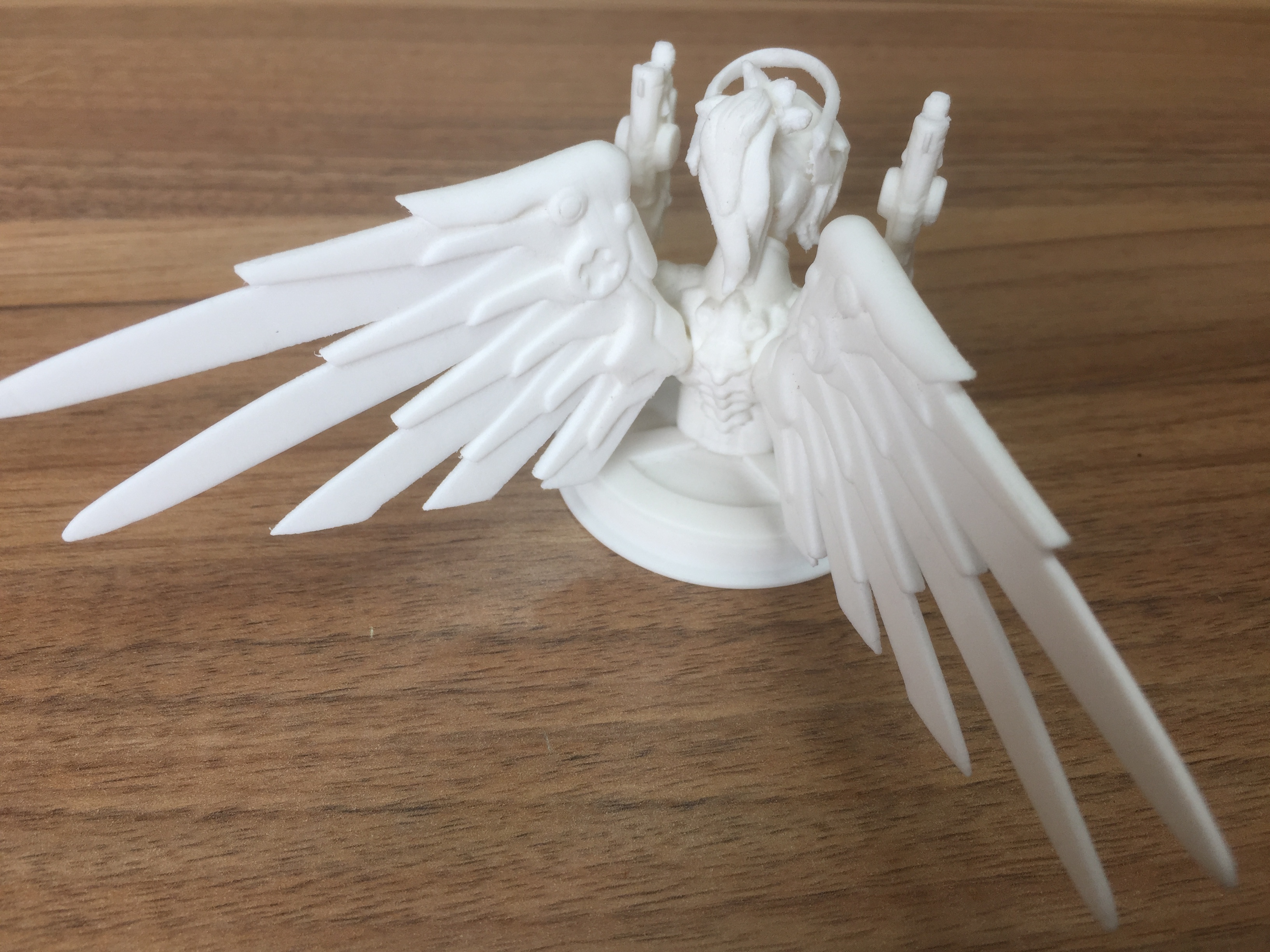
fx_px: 1064
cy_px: 476
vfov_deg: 48.2
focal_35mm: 29
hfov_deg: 61.7
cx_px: 635
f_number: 2.2
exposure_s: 1/103
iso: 32
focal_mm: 4.15
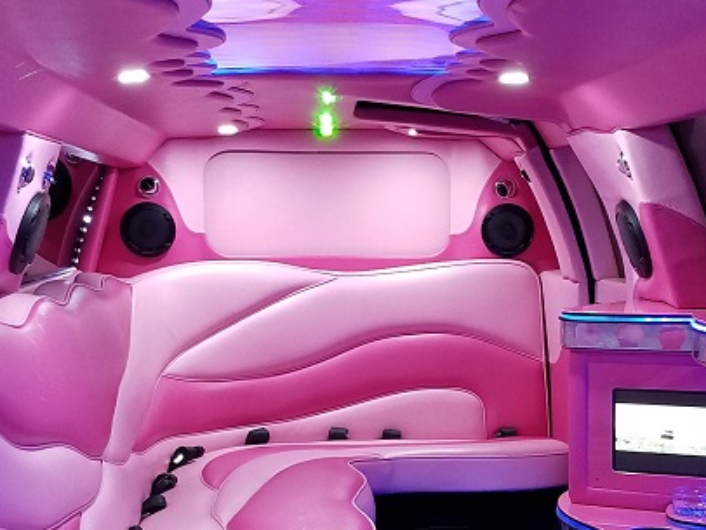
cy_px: 361
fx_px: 1306
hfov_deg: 30.2
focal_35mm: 64
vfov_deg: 22.8
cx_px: 391
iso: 200
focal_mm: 4.2
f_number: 1.7
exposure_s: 1/24
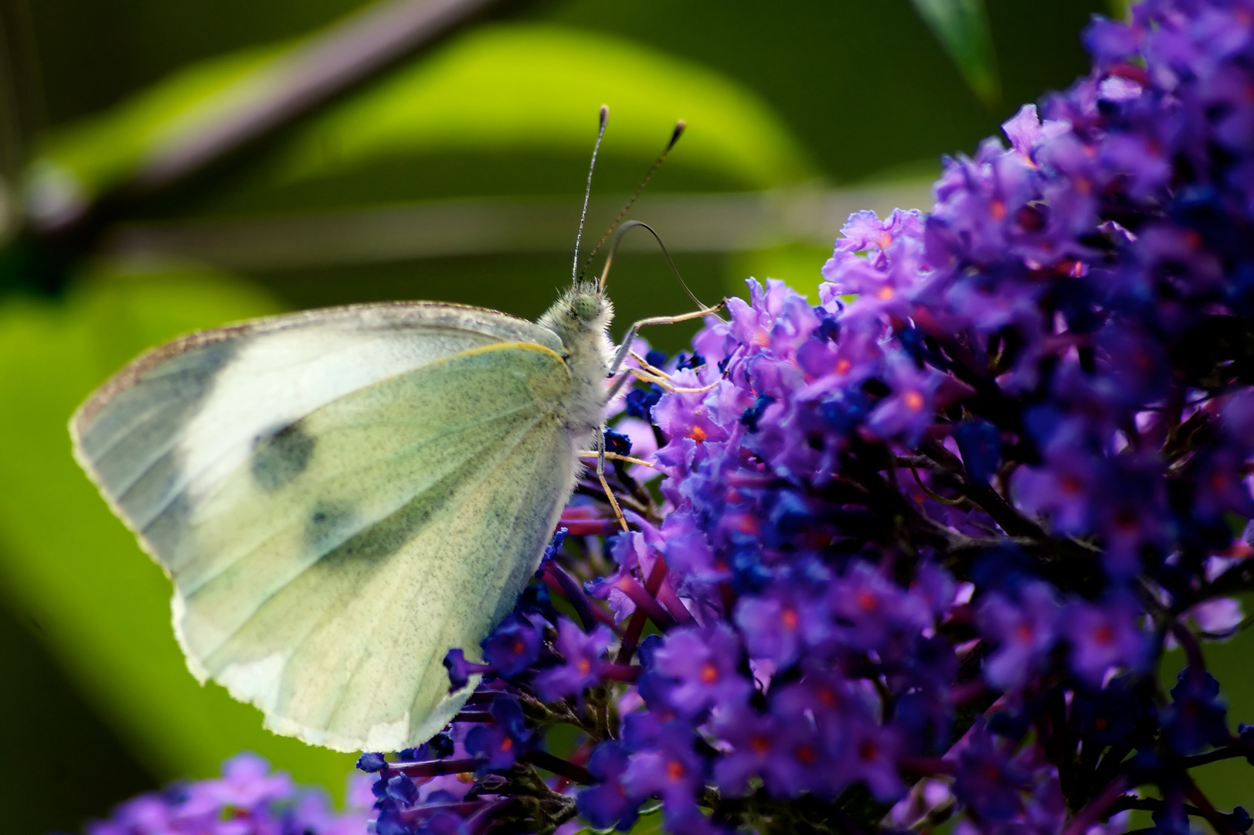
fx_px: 15665
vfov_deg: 3.1
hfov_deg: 4.6
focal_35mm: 450
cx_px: 627
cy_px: 418
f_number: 9
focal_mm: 300
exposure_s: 1/160
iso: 400
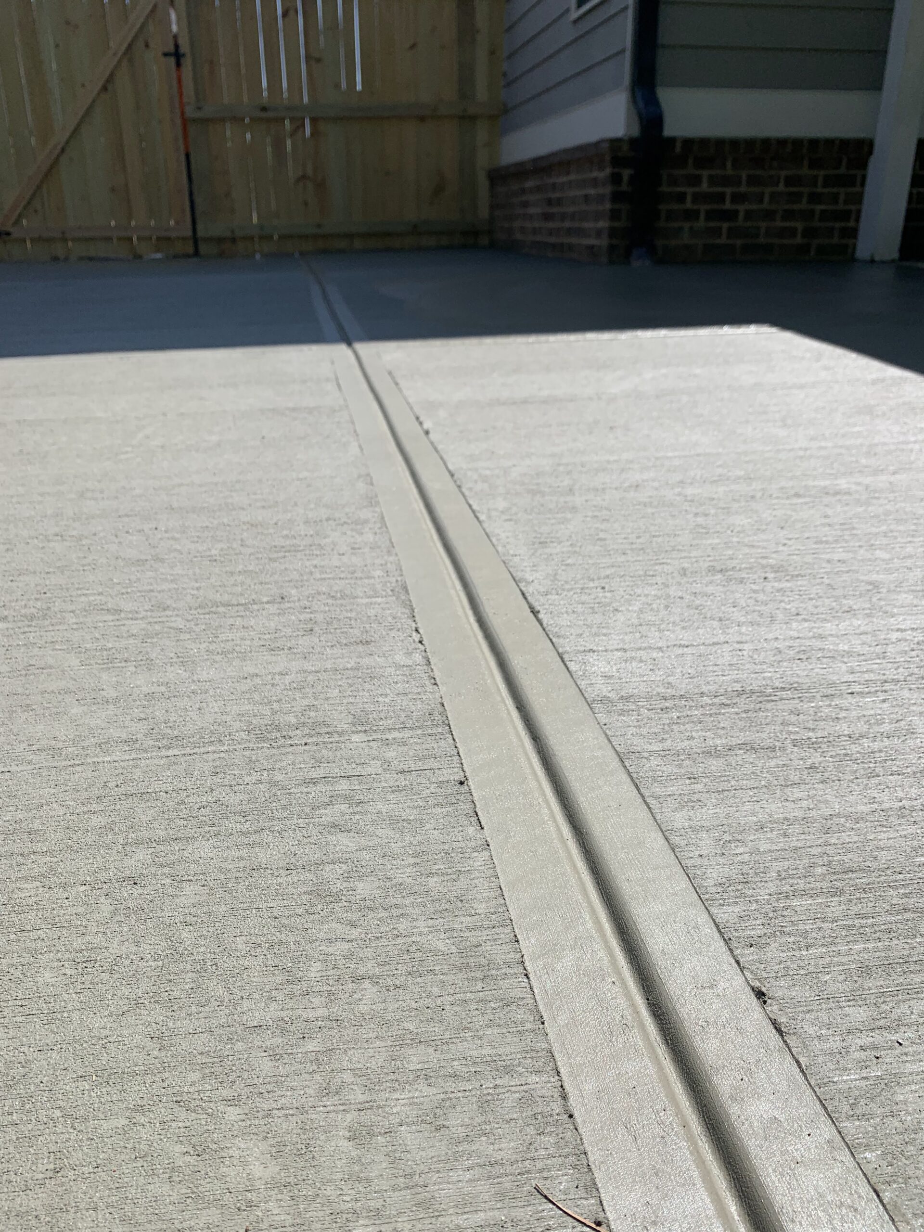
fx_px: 925
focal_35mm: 26
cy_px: 616
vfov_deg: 67.3
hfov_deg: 53.1
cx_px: 462
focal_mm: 4.25
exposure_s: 1/2833
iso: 25
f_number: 1.8
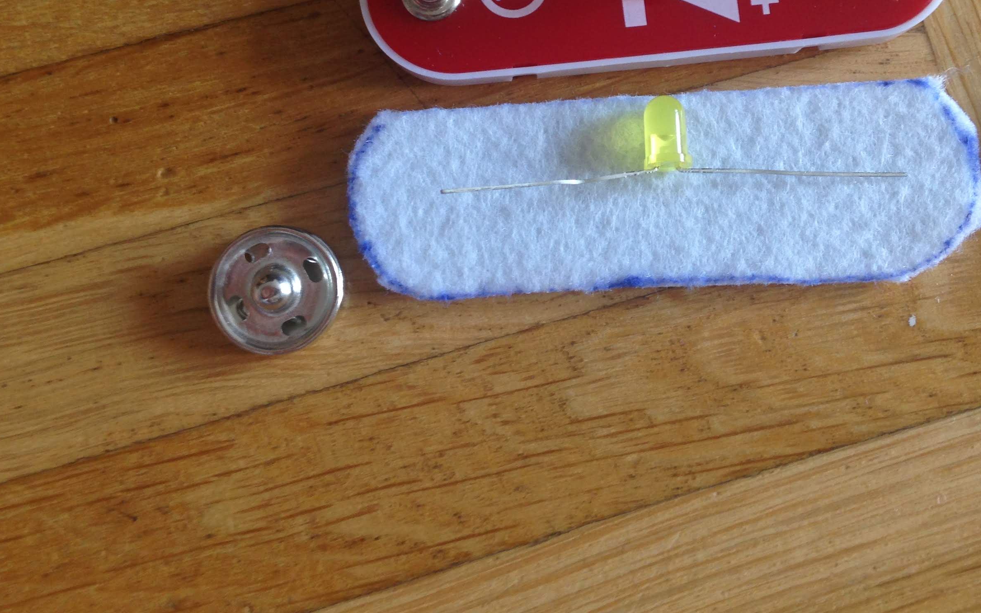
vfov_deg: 26.5
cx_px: 565
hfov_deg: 41.7
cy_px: 155
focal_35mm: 48
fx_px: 1283
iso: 50
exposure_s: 1/24
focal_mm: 4.12
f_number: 2.4
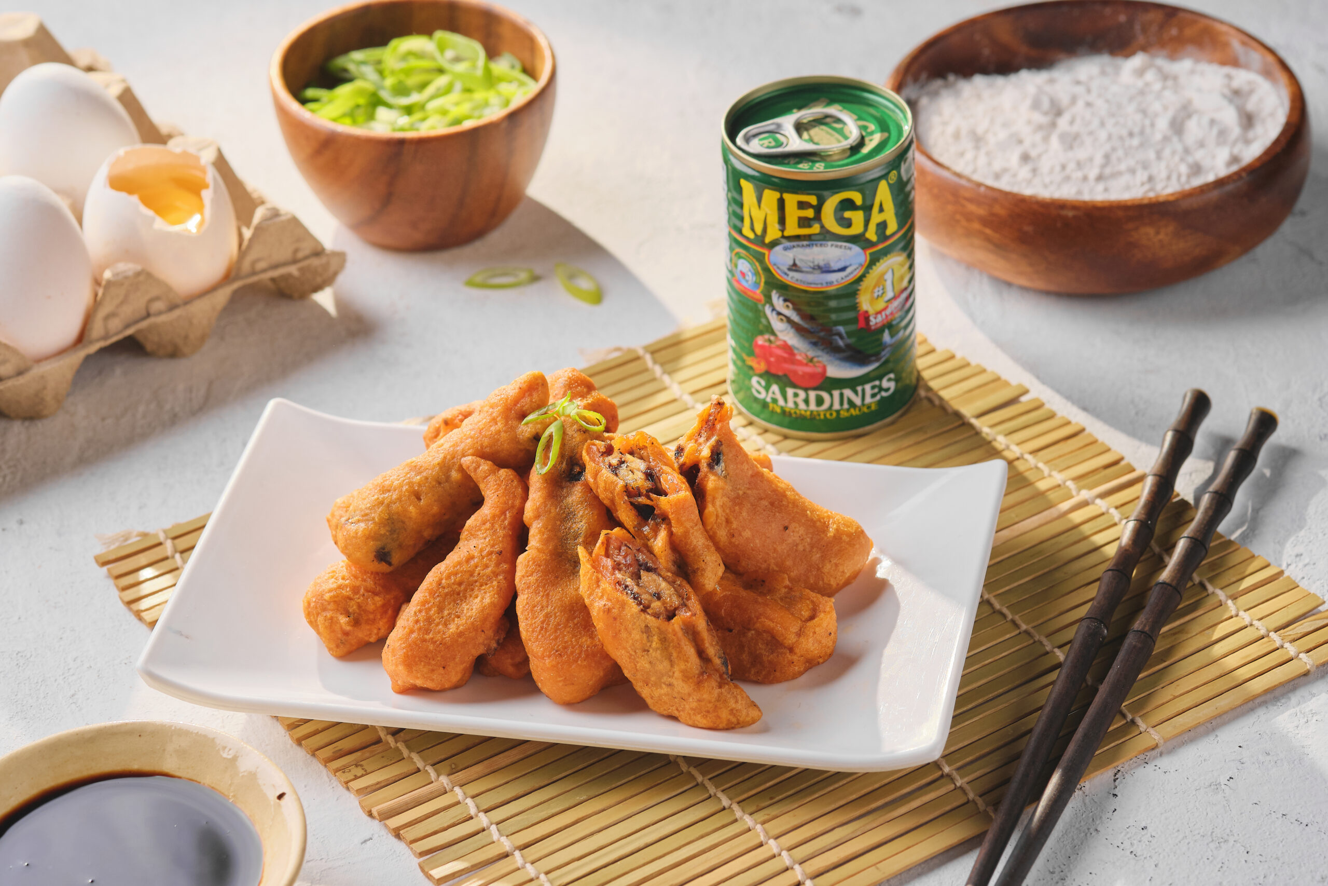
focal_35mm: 90
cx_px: 664
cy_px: 443
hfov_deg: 22.6
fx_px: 3320
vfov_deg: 15.2
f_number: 6.4
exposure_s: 1/100
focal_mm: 60
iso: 640
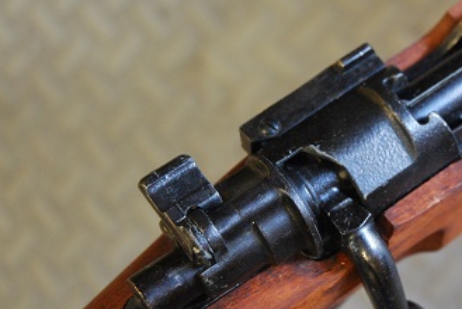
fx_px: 1336
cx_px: 389
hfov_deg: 19.4
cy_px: 137
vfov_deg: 13.2
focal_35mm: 104
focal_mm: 38
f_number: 4.2
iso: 900
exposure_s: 1/30
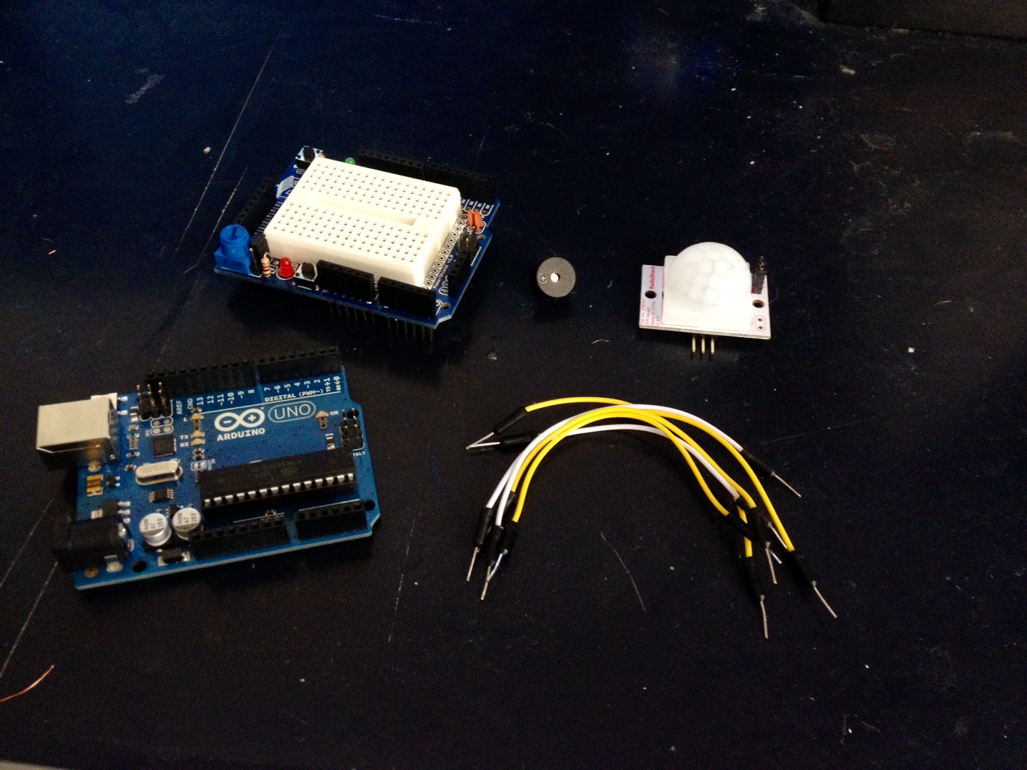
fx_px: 1038
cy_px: 385
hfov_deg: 52.6
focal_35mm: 35
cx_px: 514
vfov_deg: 40.7
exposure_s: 1/20
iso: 320
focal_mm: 4.28
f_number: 2.4
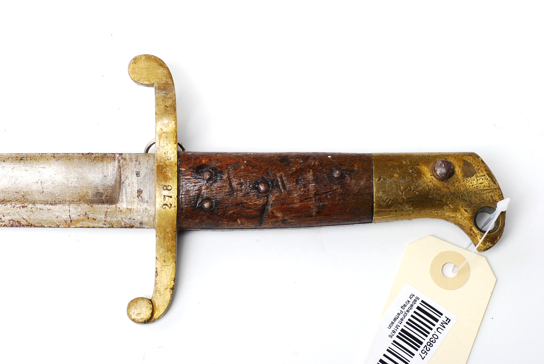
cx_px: 272
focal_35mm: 105
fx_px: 1588
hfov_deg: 19.4
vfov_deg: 13.1
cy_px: 182
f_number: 11
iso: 100
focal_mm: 70
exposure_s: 1/60
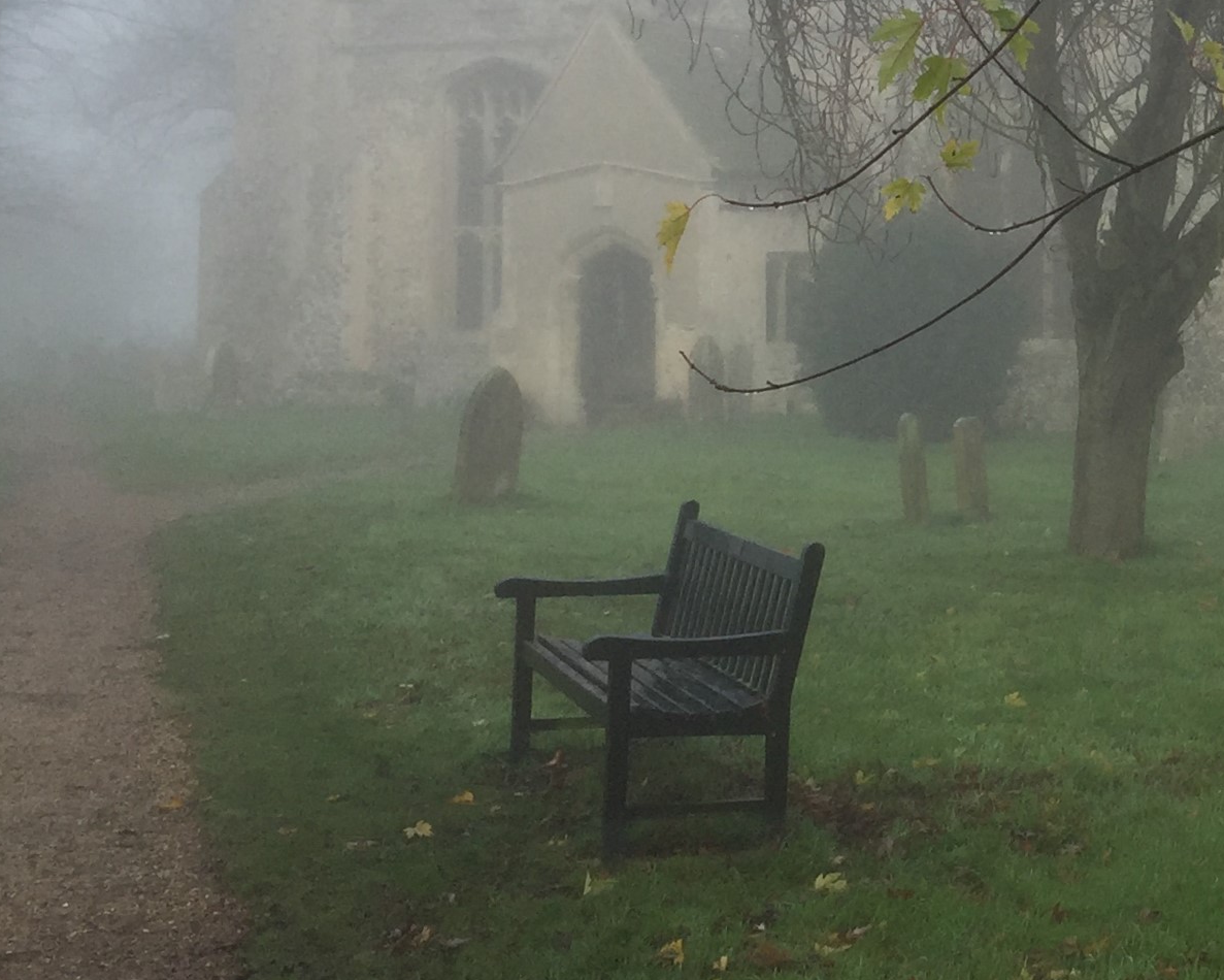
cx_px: 1311
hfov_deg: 25.1
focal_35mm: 71
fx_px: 2572
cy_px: 186
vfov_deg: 21.3
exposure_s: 1/377
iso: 32
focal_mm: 4.15
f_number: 2.2
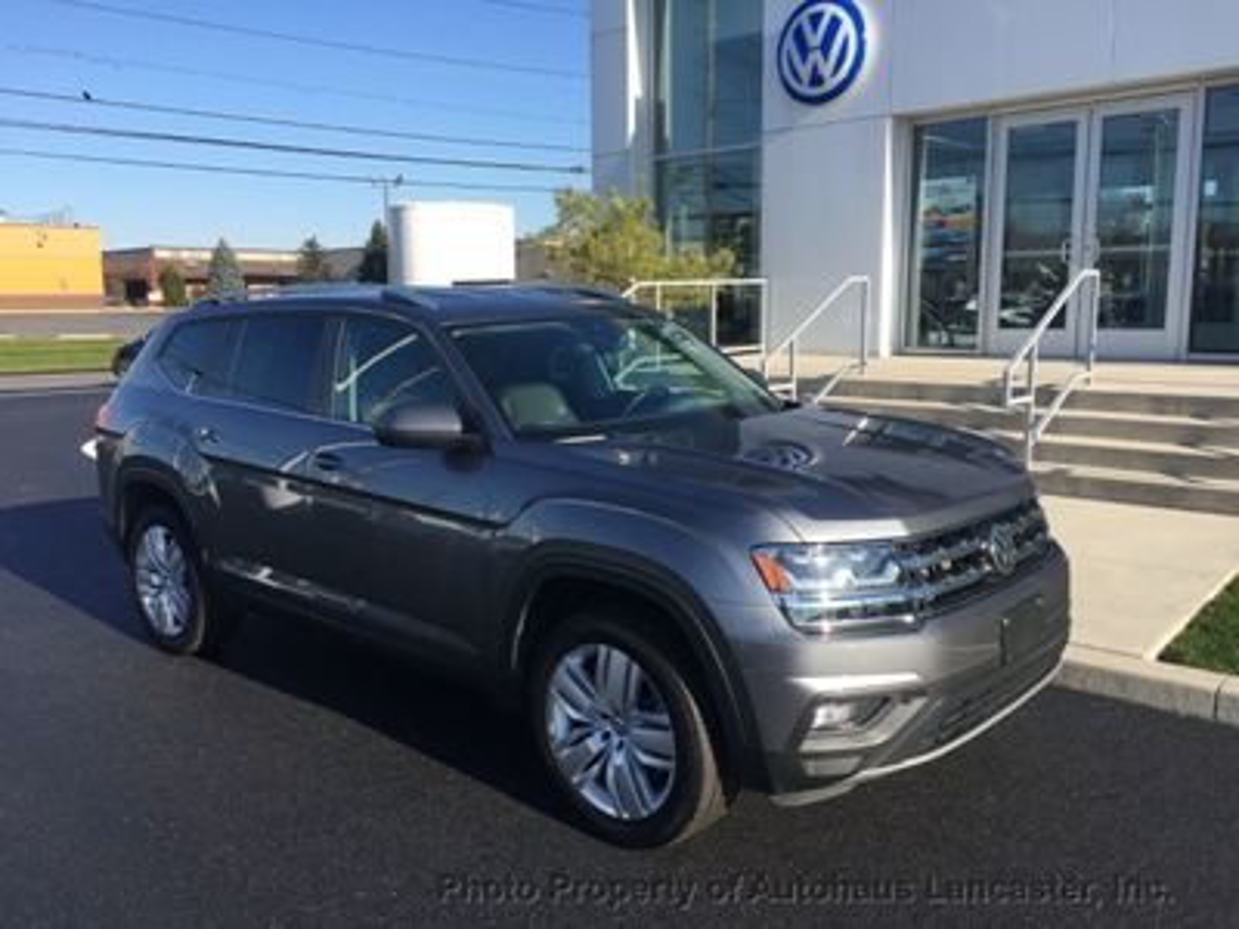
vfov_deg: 48.2
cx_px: 620
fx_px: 1038
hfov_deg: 61.7
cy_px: 464
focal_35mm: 29
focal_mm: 4.15
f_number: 2.2
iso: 32
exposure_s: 1/1163
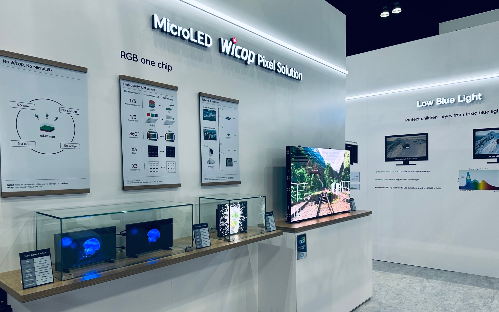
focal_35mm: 26
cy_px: 178
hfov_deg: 70.4
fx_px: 354
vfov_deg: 47.5
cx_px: 246
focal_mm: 6.86
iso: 125
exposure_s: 1/120
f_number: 1.78
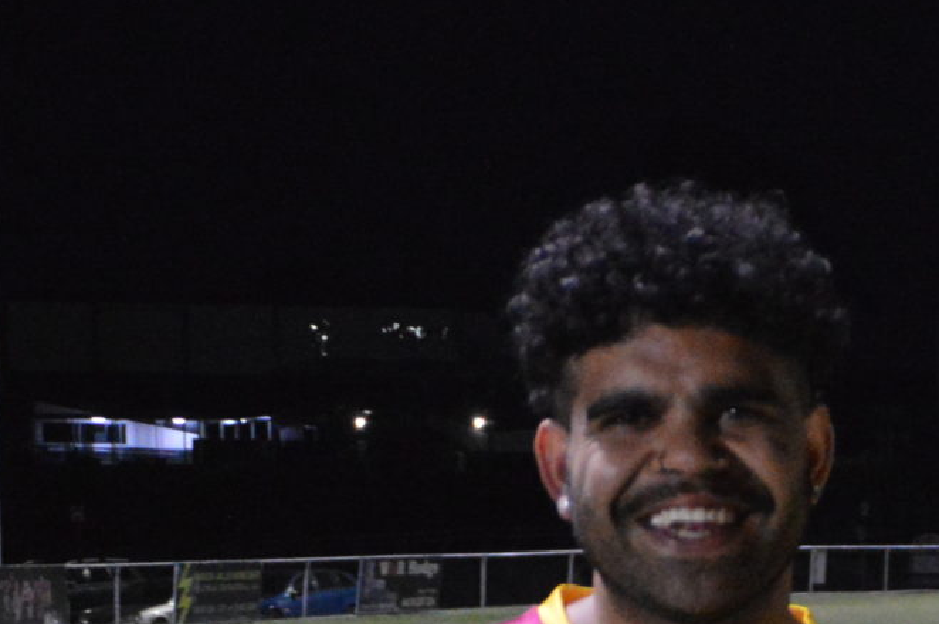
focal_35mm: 145
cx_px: 1261
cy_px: 1044
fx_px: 3777
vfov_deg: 9.1
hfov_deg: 13.6
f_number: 3.8
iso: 3200
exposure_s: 1/80
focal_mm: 25
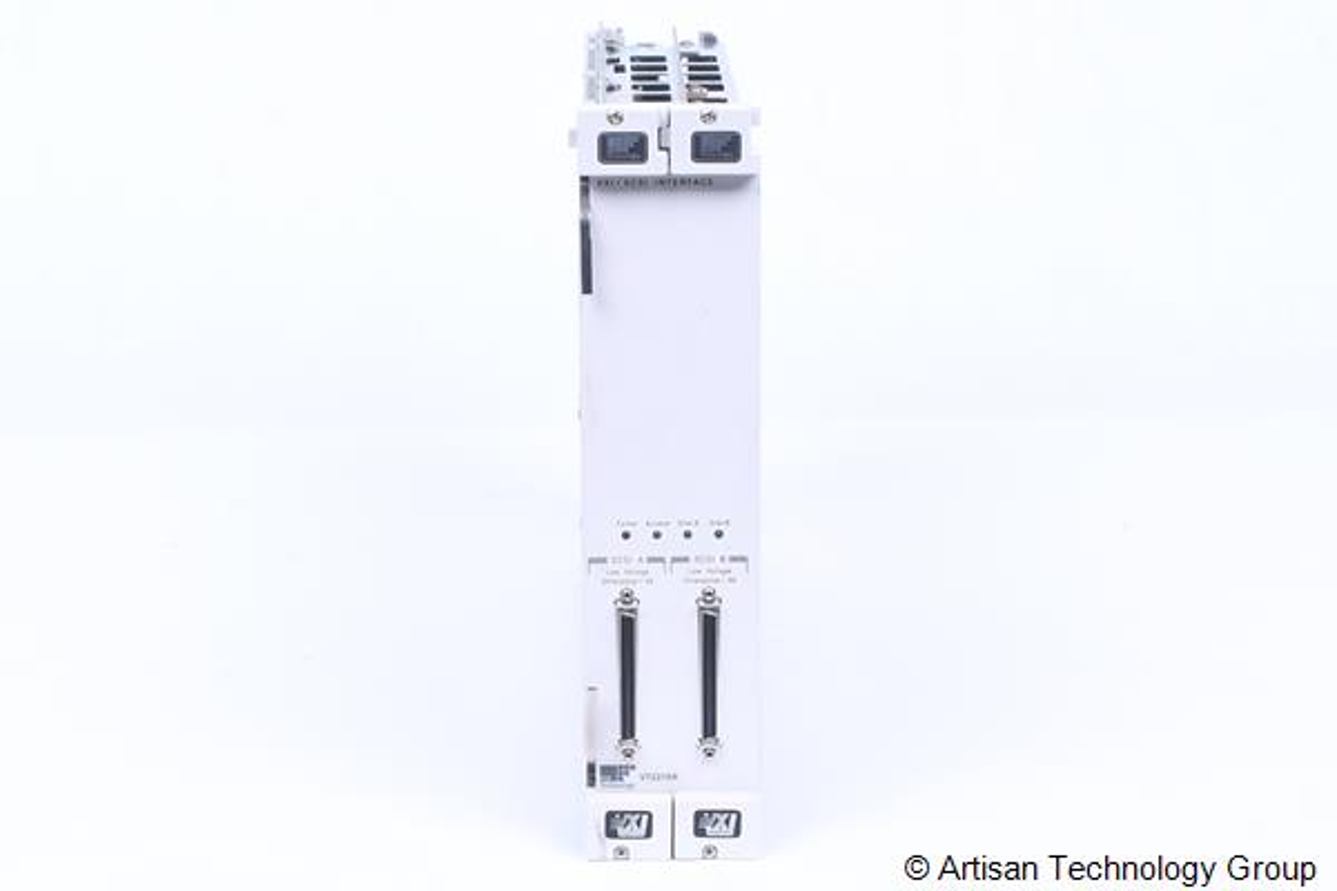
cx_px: 668
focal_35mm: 51
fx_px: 1894
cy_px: 446
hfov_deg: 38.9
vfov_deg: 26.5
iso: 200
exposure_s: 1/200
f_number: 14
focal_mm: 34
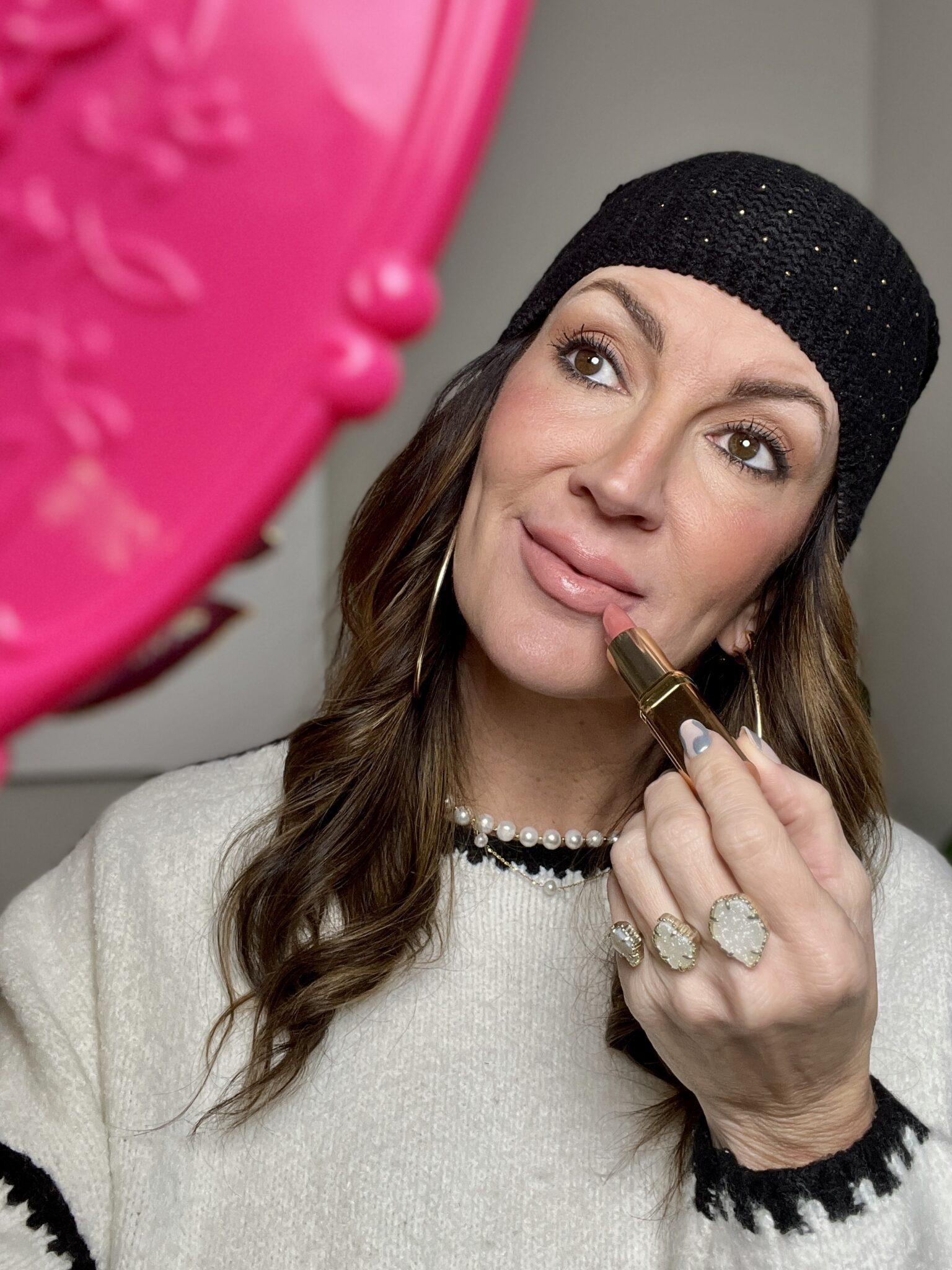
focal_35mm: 30
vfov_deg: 60.0
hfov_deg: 46.8
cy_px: 635
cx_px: 476
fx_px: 1100
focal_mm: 2.71
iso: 100
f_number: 2.2
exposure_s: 1/60
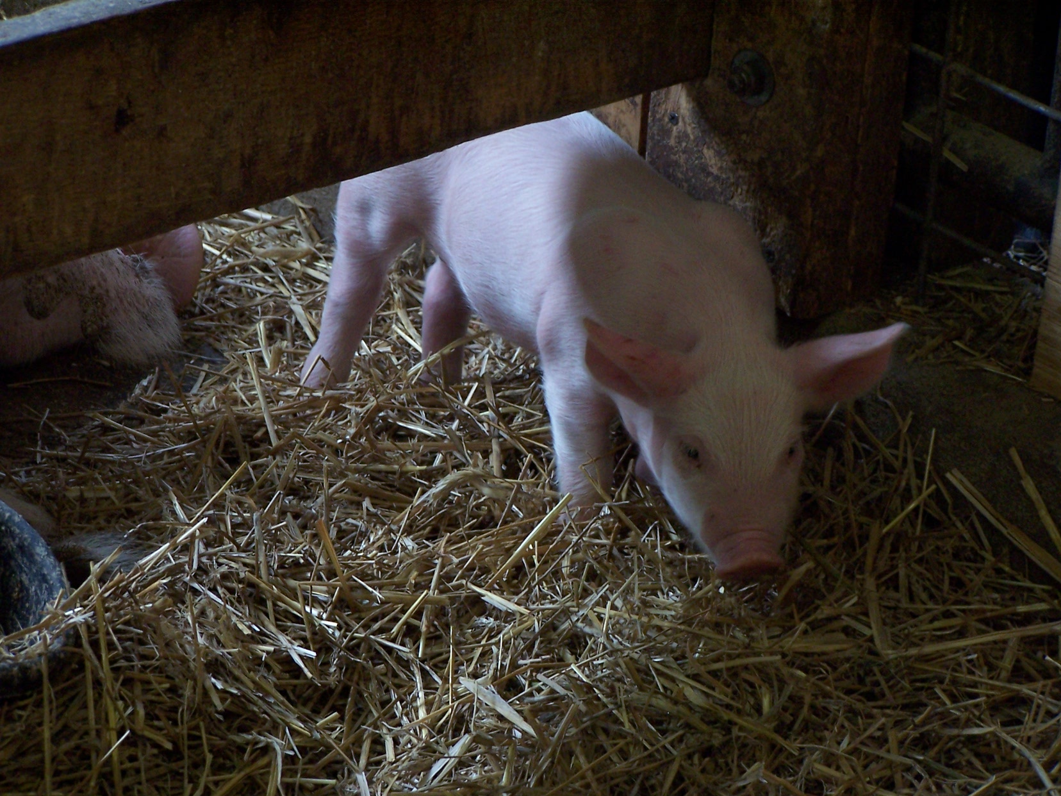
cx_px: 530
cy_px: 398
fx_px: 4873
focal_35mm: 159
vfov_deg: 9.3
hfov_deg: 12.4
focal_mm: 26.4
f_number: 3.2
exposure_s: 1/60
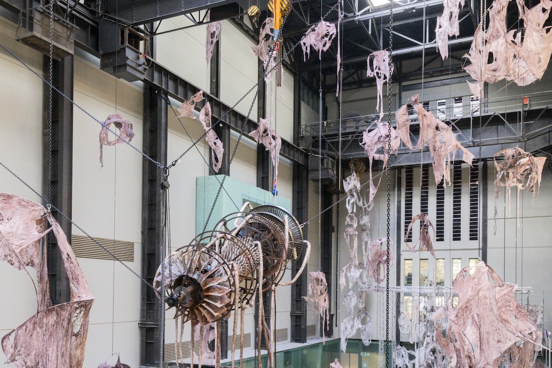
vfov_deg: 36.8
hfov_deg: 53.8
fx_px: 537
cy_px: 282
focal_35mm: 35
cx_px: 205
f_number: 16
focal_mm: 19
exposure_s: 1/8
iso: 1600
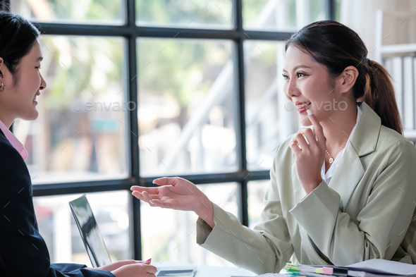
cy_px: 138
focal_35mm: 113
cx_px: 208
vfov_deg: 12.1
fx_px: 1305
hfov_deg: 18.1
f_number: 2.2
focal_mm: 75
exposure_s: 1/250
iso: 200
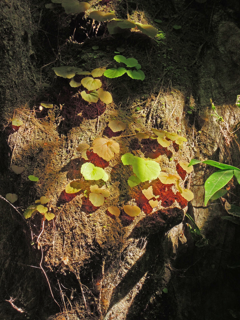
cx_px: 119
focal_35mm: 89
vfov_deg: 22.0
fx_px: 823
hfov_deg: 16.6
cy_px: 153
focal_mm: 15.2
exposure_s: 1/100
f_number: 5
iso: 160
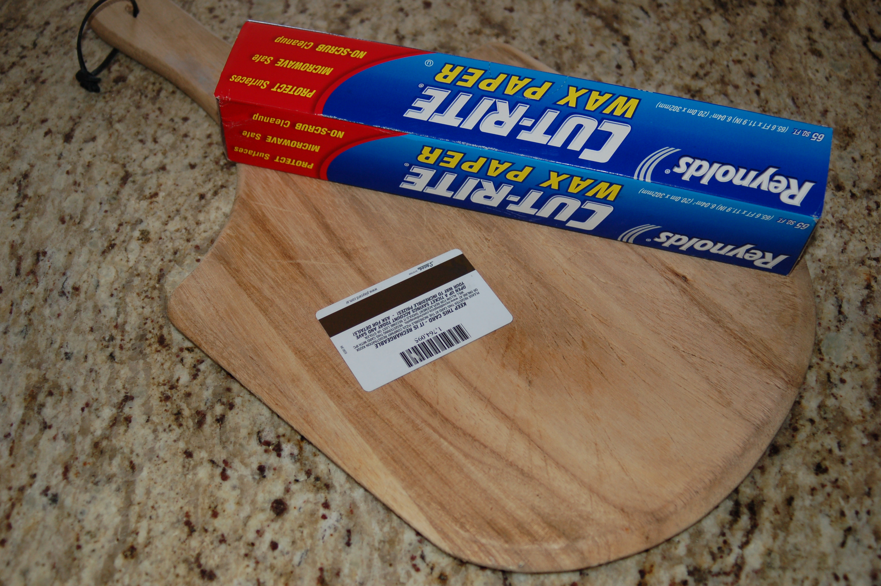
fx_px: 1027
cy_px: 293
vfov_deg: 31.8
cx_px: 440
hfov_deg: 46.4
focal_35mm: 42
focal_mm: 28
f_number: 3.3
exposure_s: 1/60
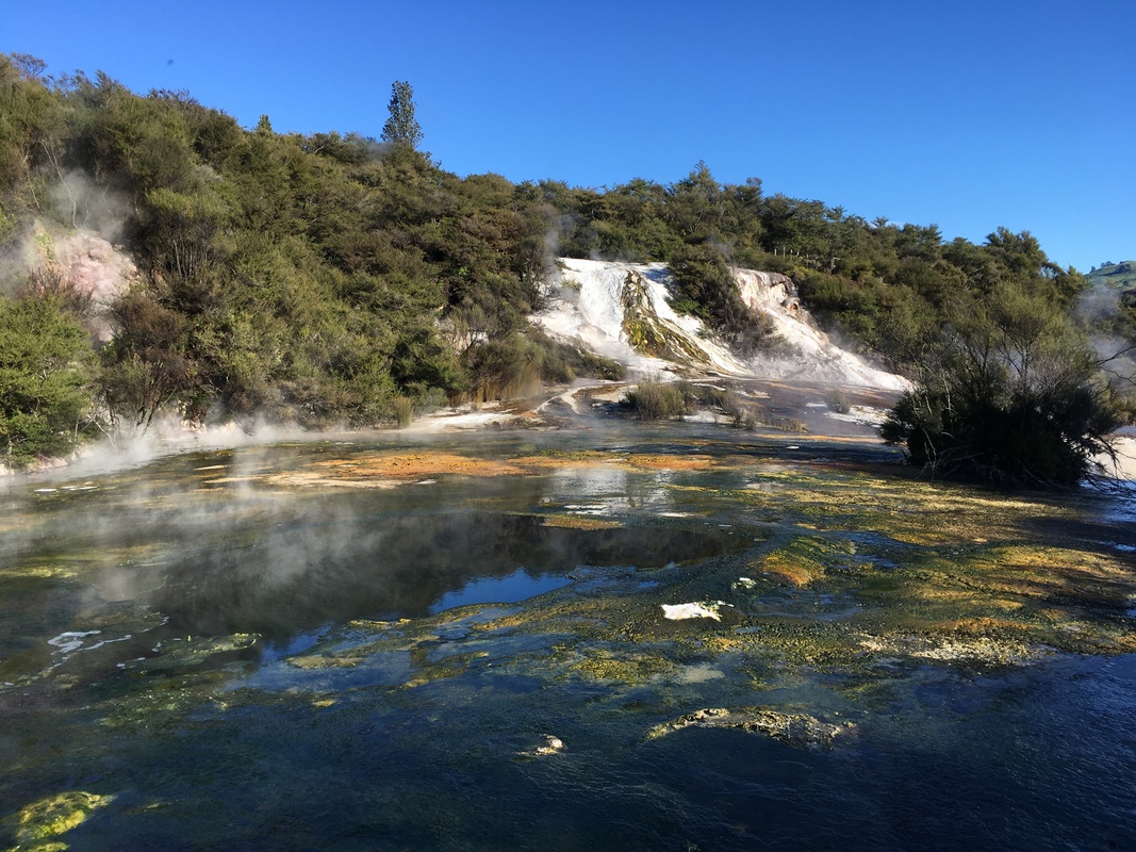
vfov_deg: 48.2
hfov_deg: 61.7
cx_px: 568
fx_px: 952
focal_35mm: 29
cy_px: 426
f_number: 2.2
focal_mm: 4.15
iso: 25
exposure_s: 1/986
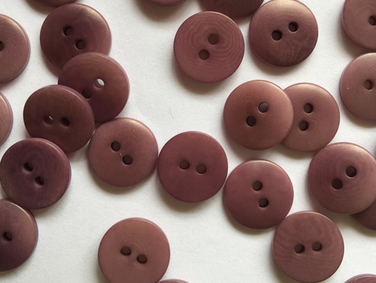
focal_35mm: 42
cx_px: 206
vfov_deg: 34.2
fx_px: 456
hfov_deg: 44.7
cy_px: 104
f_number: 2.2
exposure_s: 1/50
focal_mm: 4.15
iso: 40
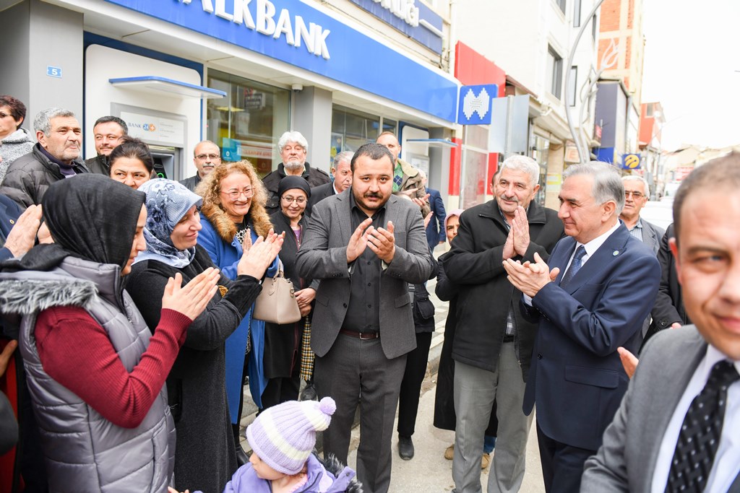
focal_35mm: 24
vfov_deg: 53.1
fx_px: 493
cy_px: 246
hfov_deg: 73.7
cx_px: 370
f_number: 4
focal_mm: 24
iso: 500
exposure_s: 1/640
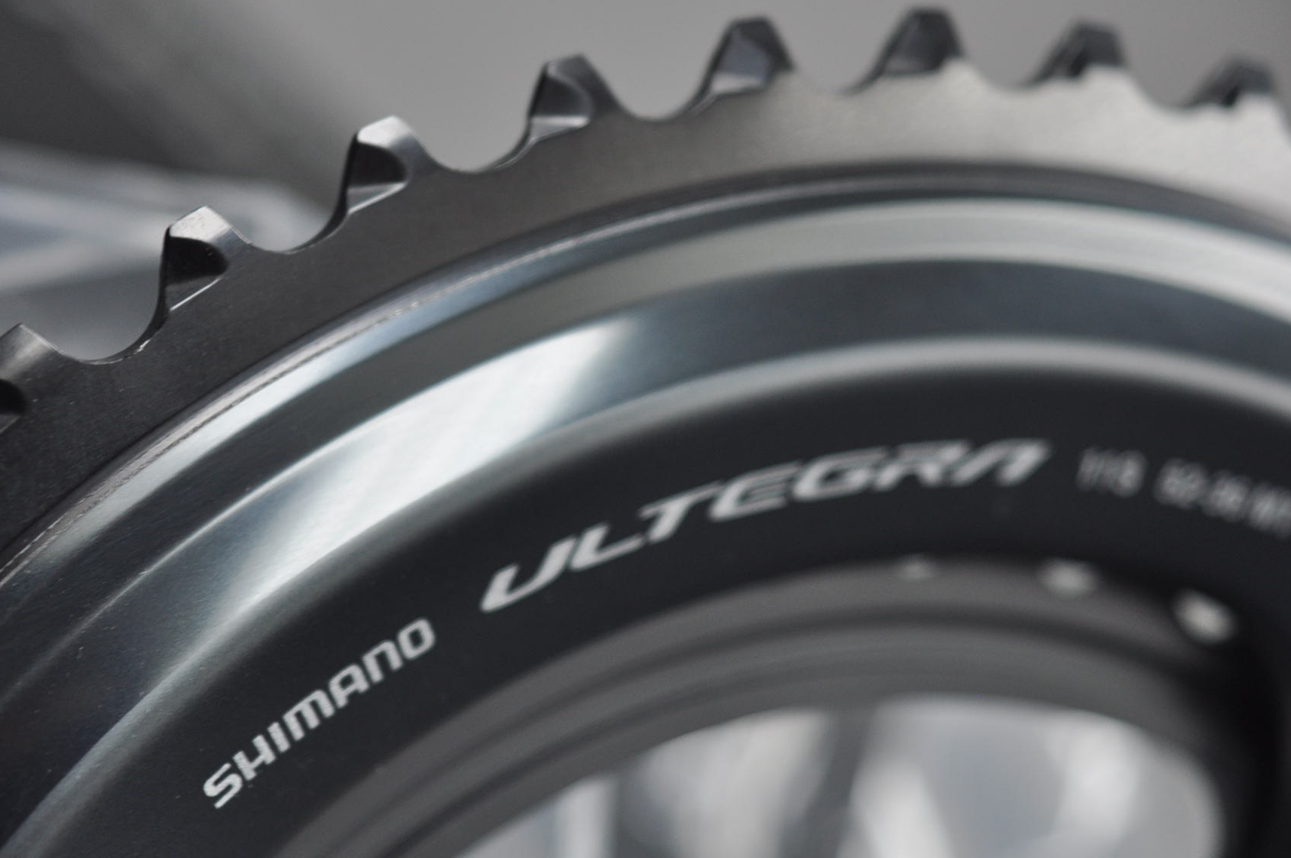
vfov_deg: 20.4
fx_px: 2387
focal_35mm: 67
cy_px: 399
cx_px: 494
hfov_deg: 30.2
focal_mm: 35
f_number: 3.5
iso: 400
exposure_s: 1/30
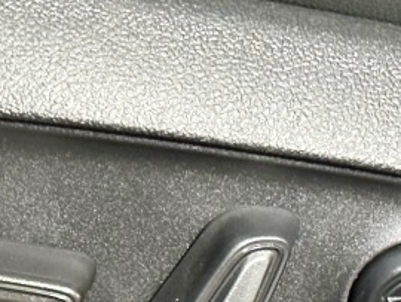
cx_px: 287
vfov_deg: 8.2
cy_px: 247
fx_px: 2110
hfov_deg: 10.8
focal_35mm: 182
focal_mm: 6.86
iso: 500
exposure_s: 1/30
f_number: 1.78
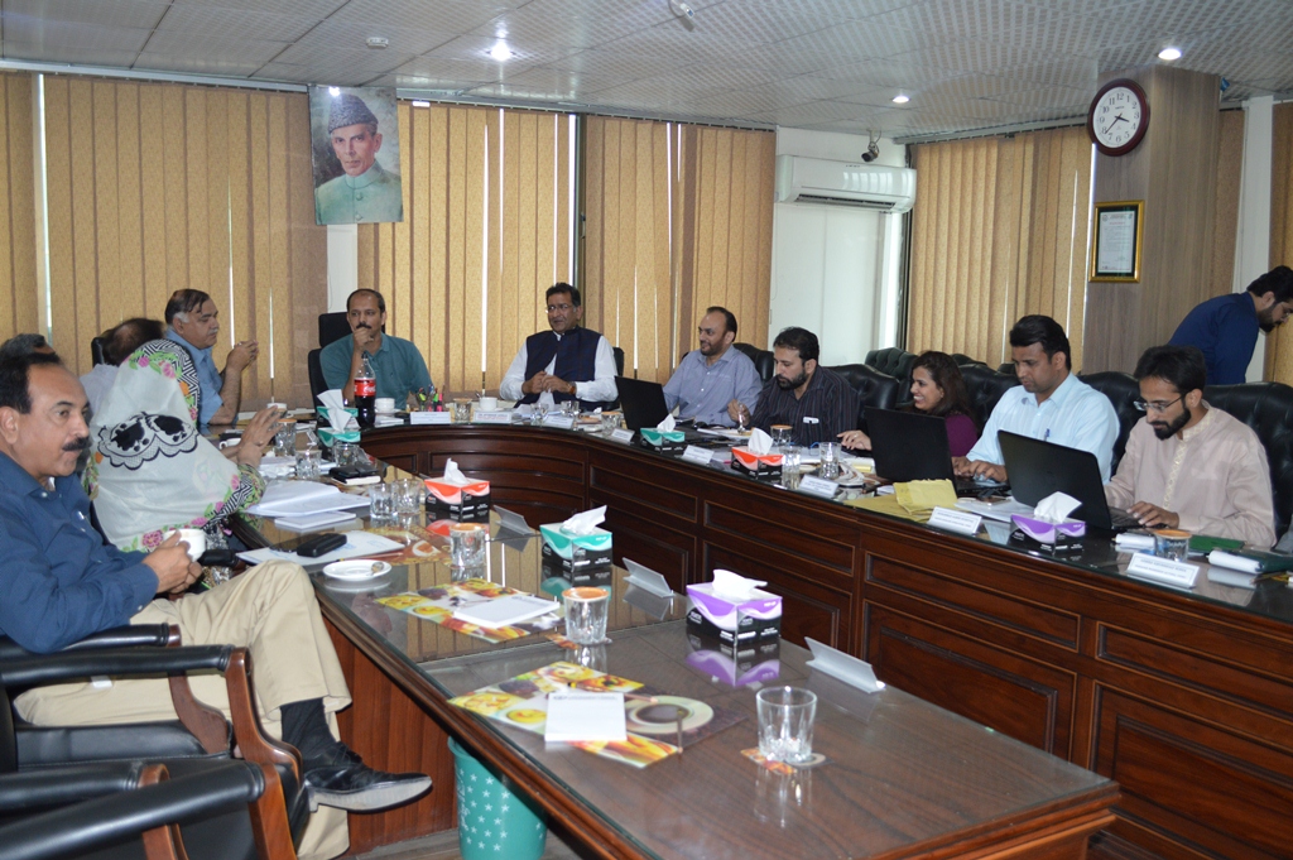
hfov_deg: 57.3
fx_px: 1184
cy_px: 430
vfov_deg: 39.9
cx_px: 646
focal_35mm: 33
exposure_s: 1/60
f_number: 3.8
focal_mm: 22
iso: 720
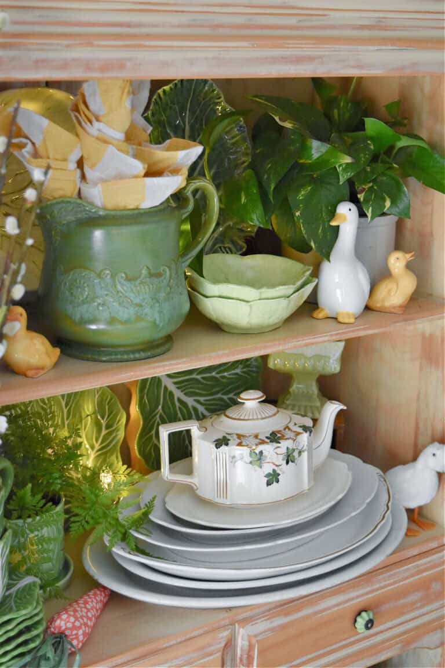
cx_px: 222
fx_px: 1112
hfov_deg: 22.6
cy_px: 334
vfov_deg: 33.4
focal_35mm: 60
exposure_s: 1/60
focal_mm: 40
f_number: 4.8
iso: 3600
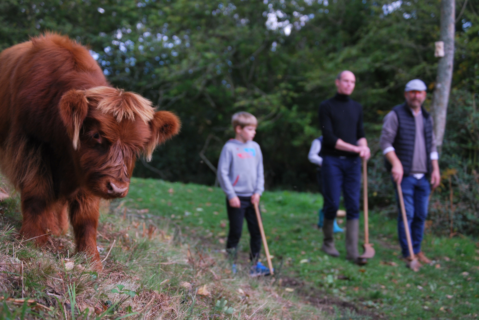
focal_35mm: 82
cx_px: 240
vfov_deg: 16.6
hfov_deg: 24.6
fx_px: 1099
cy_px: 160
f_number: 4
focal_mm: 55
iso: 200
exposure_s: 1/160
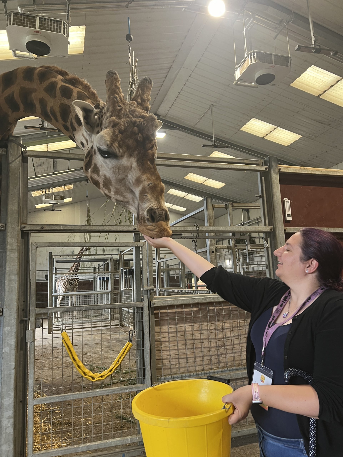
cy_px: 228
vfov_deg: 67.3
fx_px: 344
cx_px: 172
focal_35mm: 26
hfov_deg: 53.1
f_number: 1.5
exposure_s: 1/50
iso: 80
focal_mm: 5.7
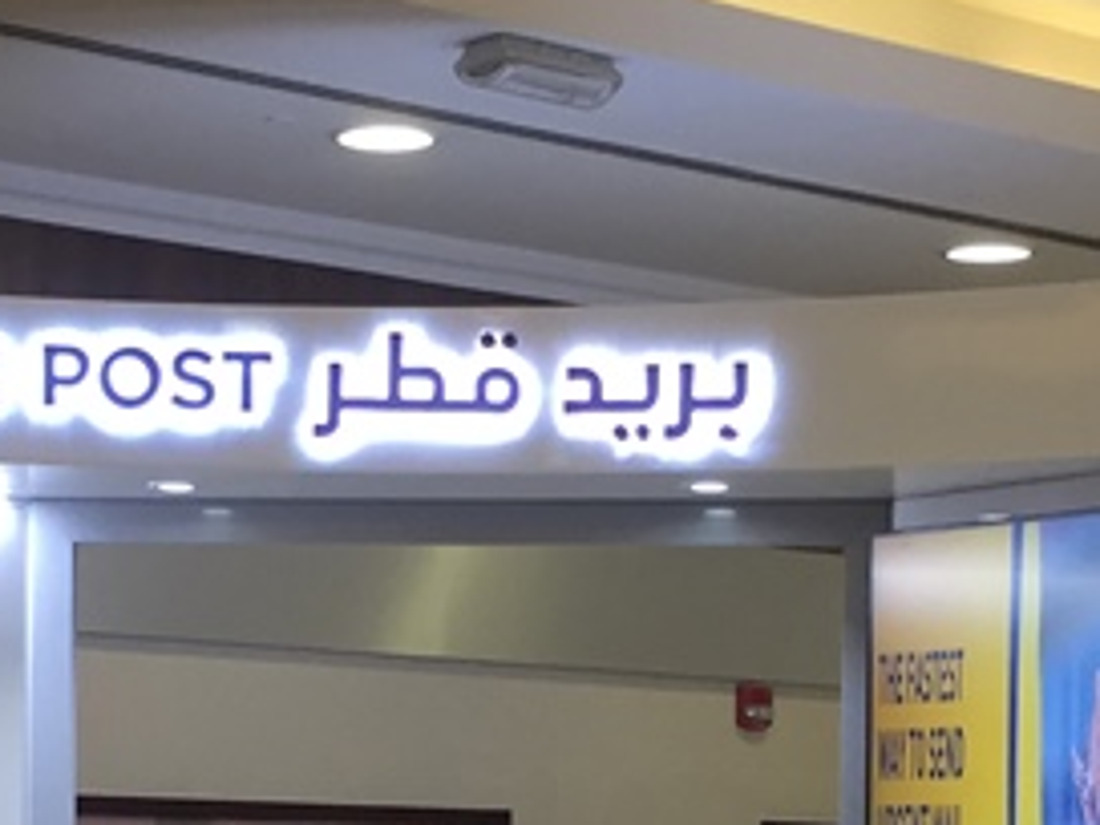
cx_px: 461
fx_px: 3464
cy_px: 934
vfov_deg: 13.3
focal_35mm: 109
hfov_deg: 18.0
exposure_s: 1/33
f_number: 2.2
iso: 40
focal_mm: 4.15
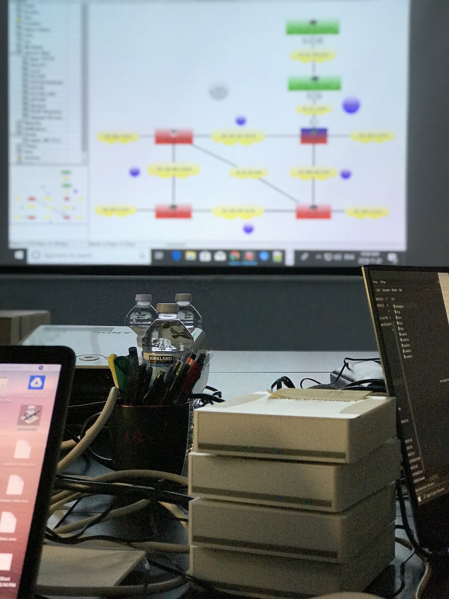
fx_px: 986
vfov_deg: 33.8
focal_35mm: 57
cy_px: 300
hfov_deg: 25.7
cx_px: 224
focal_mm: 6.6
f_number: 2.8
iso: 125
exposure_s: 1/60
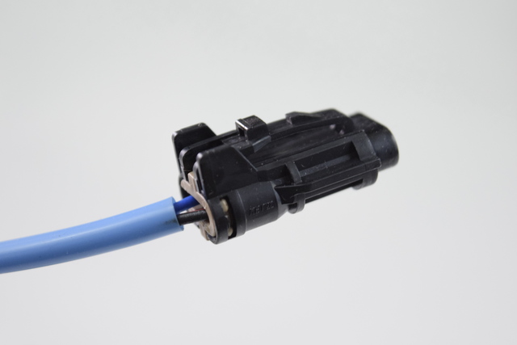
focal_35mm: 82
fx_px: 1185
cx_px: 258
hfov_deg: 24.6
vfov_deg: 16.6
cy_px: 172
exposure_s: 1/60
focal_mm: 55
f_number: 5.6
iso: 2000
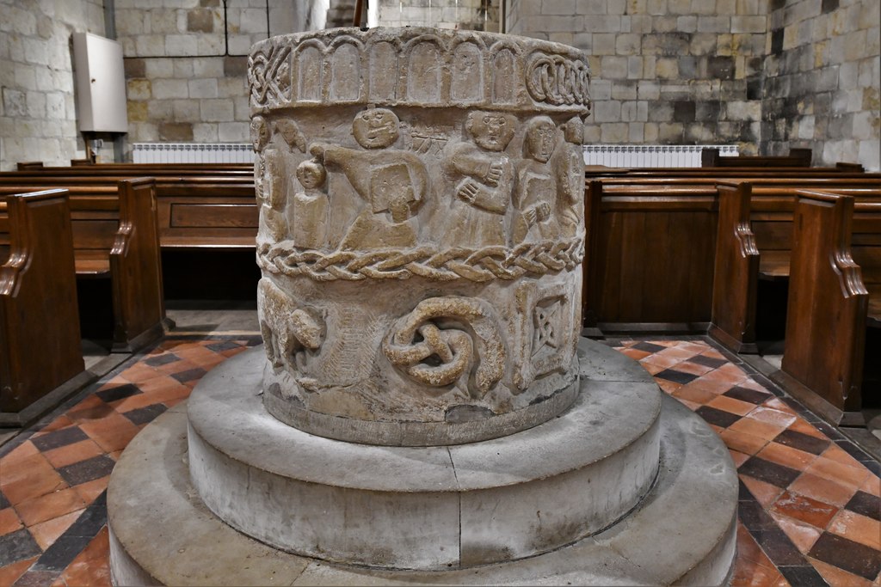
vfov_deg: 53.1
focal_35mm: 24
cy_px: 294
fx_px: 587
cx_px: 440
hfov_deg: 73.7
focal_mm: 24
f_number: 8
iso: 4000
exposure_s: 1/25
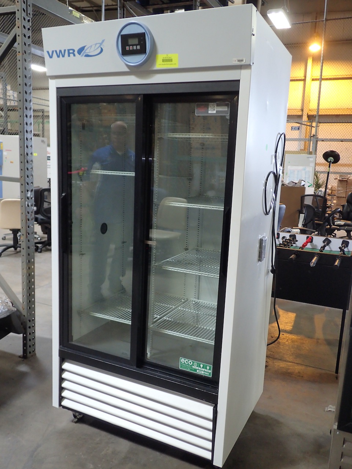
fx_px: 407
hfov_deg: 46.8
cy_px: 234
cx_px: 176
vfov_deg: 60.0
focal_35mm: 30
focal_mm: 5.5
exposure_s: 1/30
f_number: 2.3
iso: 250
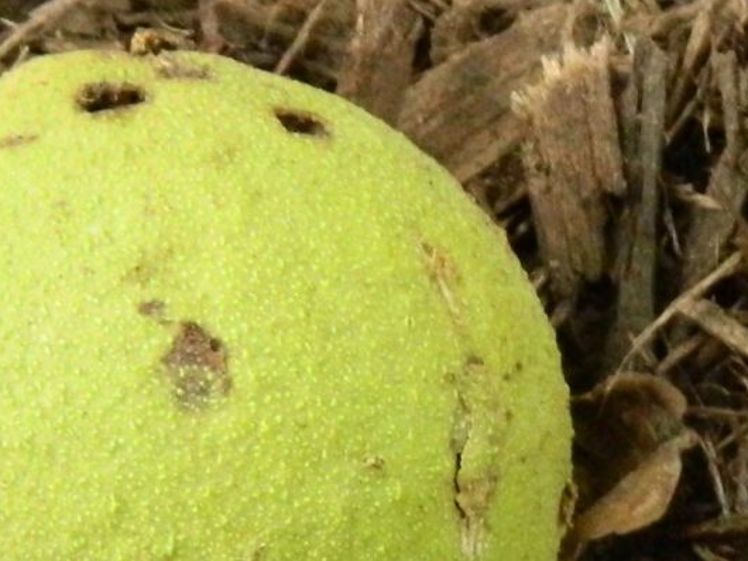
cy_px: 698
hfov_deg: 8.6
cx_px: 992
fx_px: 4907
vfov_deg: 6.5
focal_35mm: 227
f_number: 3.6
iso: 400
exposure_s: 1/200
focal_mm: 8.4
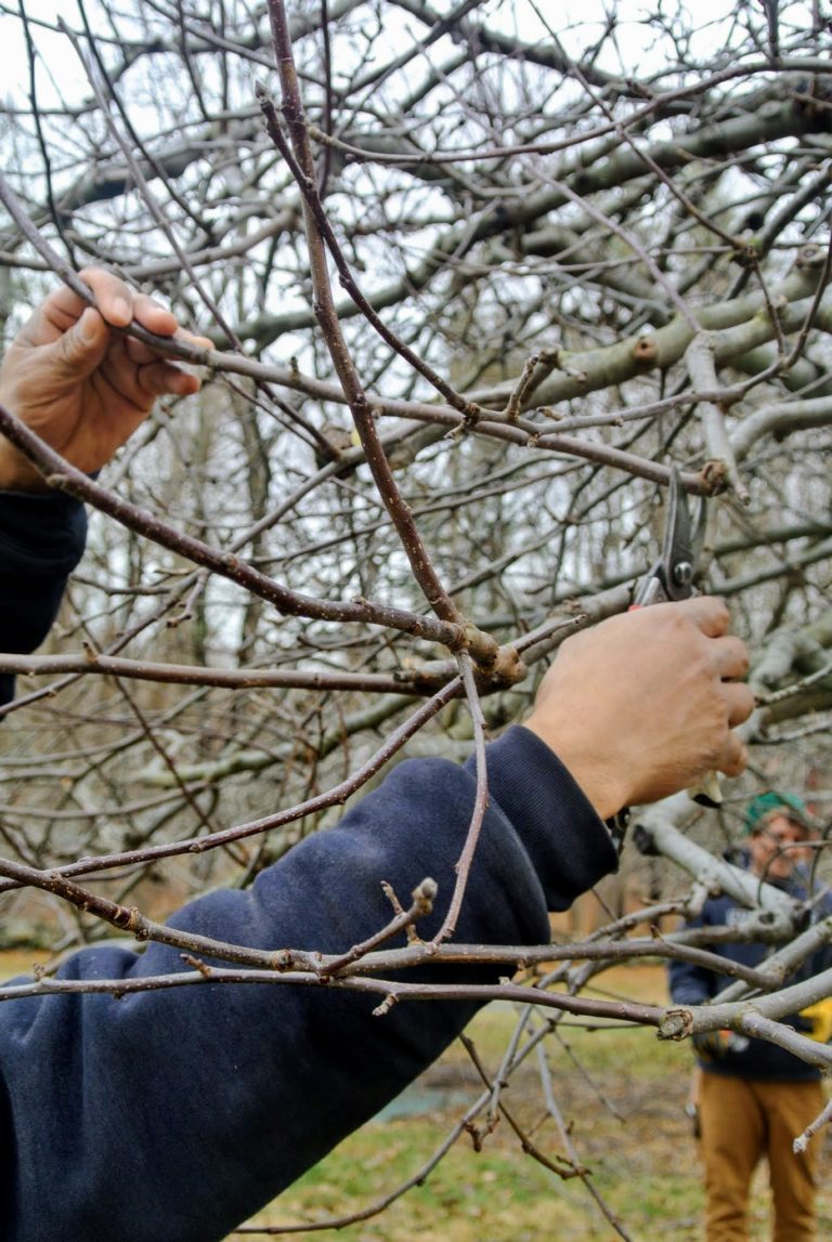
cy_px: 621
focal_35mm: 45
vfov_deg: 43.6
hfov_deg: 30.0
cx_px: 416
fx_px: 1555
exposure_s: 1/125
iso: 100
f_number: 4.5
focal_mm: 16.9
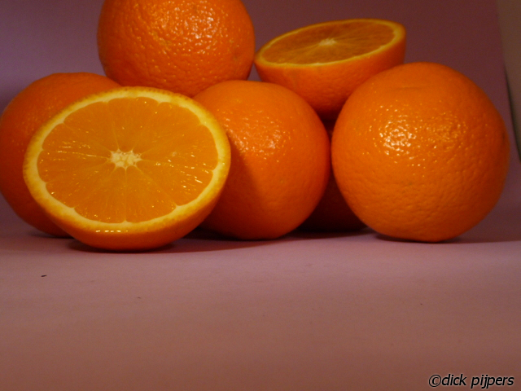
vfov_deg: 29.1
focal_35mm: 50
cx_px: 260
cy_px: 196
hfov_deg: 38.2
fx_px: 753
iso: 100
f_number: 3.4
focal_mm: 5
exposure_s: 1/100
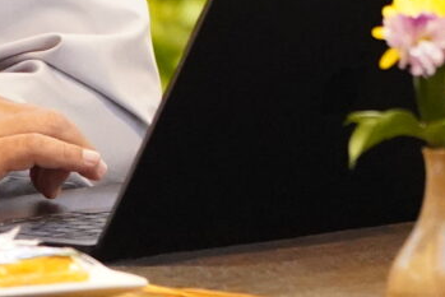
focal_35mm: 784
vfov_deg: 1.8
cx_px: 728
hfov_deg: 2.6
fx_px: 9695
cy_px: -359
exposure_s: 1/200
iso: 6400
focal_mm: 107
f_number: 2.8
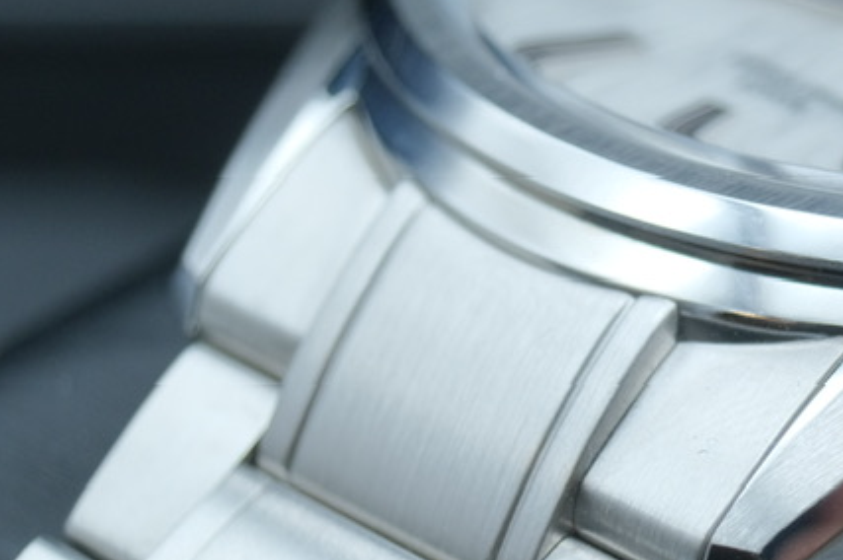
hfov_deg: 13.2
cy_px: 405
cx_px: 861
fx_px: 3580
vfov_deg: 8.9
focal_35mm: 153
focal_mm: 34.3
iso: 800
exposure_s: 1/100
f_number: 4.5
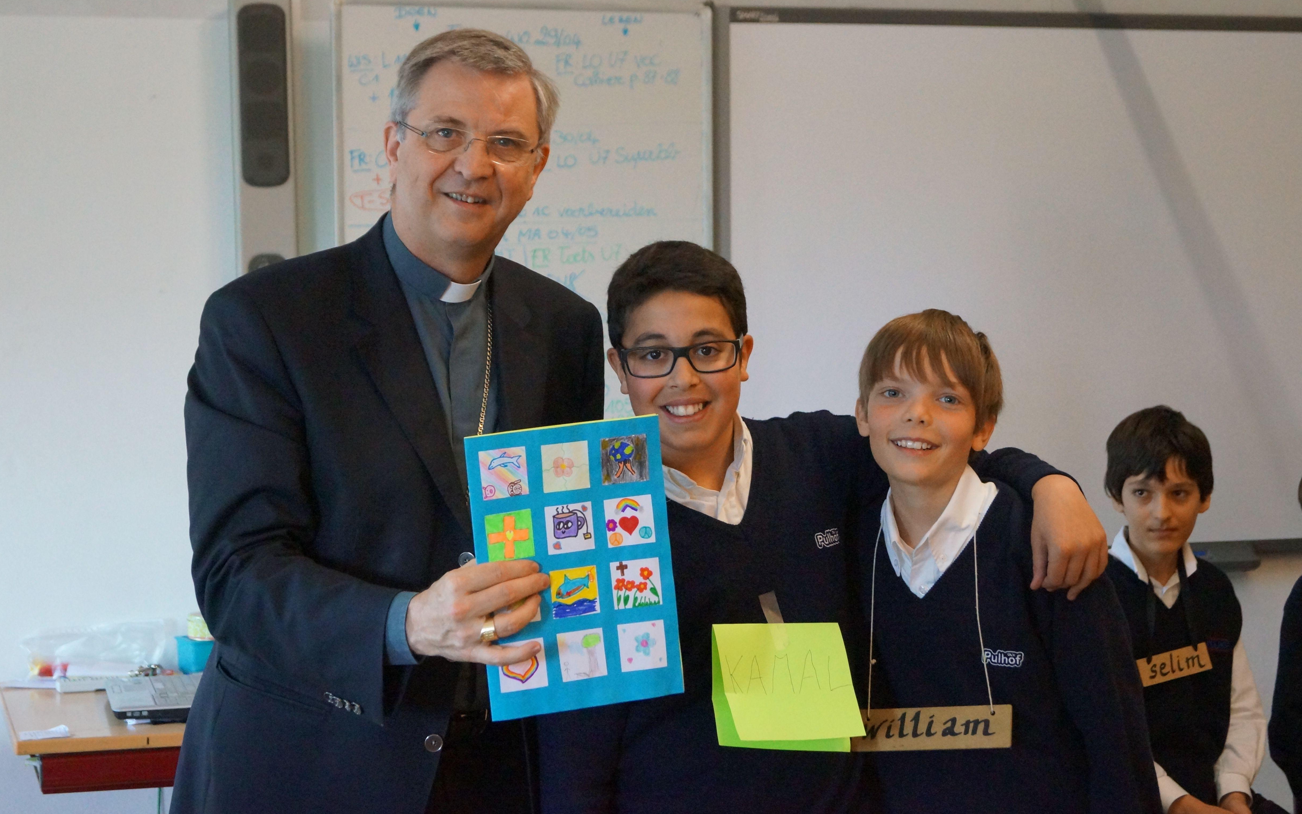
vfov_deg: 16.9
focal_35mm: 77
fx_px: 2732
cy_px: 395
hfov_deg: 26.8
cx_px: 650
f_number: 5.6
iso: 3200
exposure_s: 1/125
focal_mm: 50
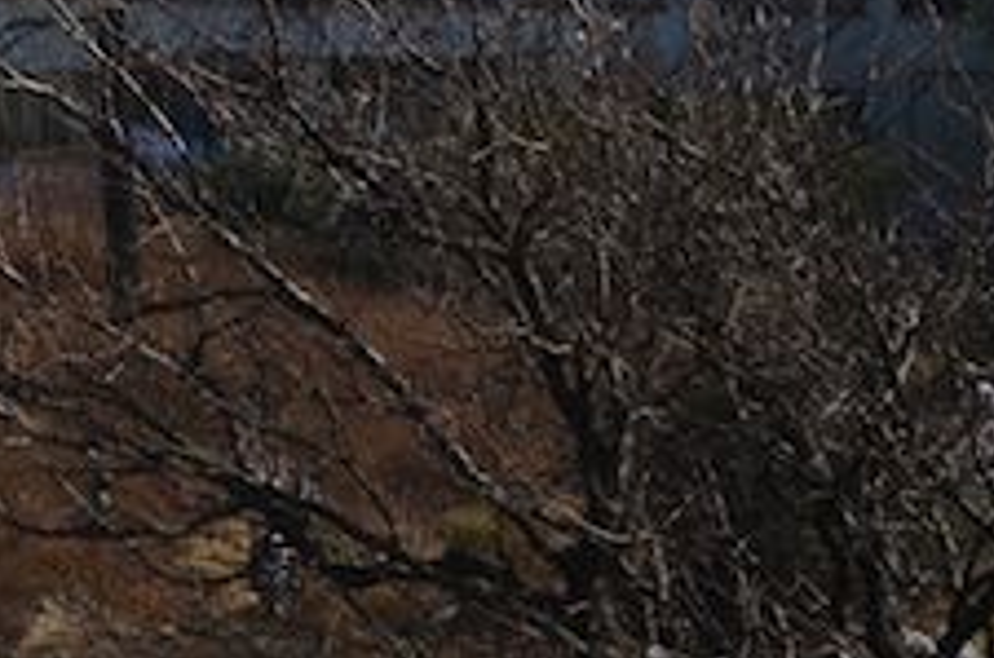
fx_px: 5263
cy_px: -835
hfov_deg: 9.7
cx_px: -1255
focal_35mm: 191
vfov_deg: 6.8
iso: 160
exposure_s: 1/250
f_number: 8
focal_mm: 28
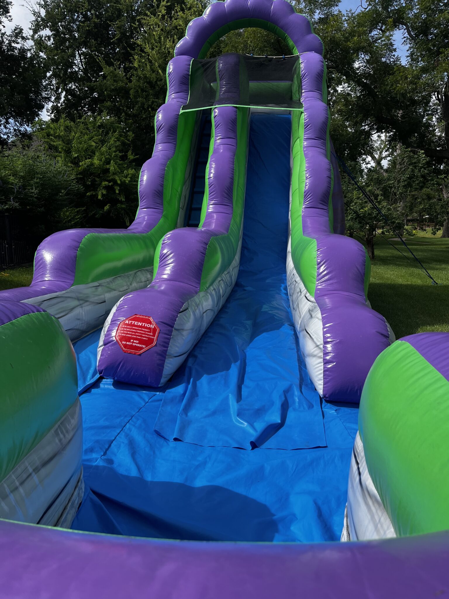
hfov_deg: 53.1
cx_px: 224
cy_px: 300
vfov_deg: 67.3
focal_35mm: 26
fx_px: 450
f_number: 1.6
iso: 50
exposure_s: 1/2268
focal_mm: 5.1
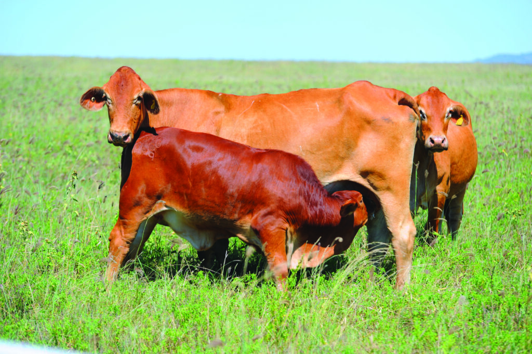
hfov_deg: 15.8
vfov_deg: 10.5
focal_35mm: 130
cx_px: 266
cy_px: 177
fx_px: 1920
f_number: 4
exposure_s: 1/1250
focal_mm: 130
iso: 200
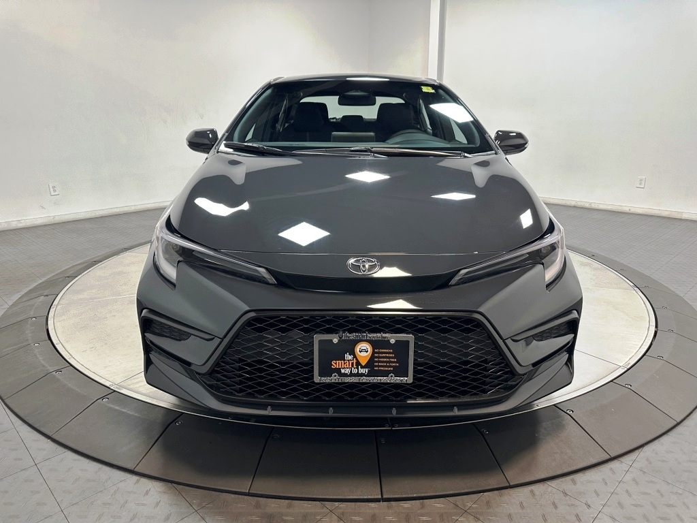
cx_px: 348
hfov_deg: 71.6
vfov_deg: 56.8
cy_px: 262
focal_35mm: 24
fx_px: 483
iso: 320
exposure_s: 1/60
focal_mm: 6.86
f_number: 1.78
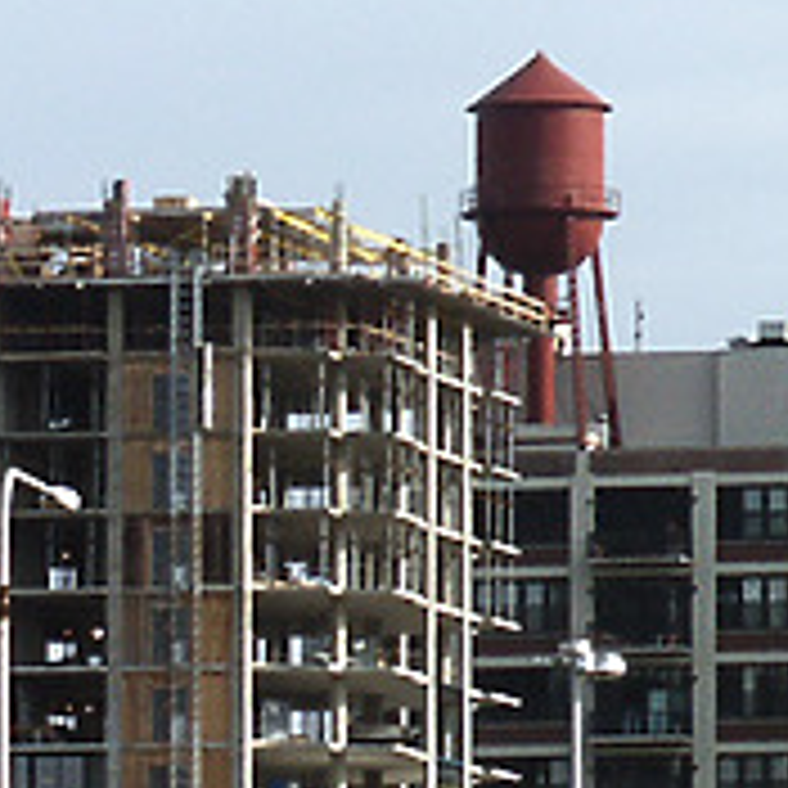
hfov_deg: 3.6
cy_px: 741
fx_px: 12439
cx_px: -90
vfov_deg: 3.6
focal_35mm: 483
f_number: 8
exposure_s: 1/125
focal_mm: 21.63
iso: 64
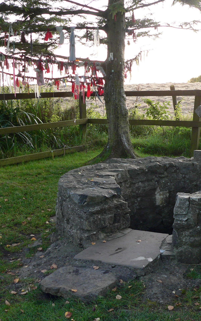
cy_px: 161
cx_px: 150
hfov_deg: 25.1
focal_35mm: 51
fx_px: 447
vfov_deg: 39.6
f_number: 2.8
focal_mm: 6
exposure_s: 1/30
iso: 100
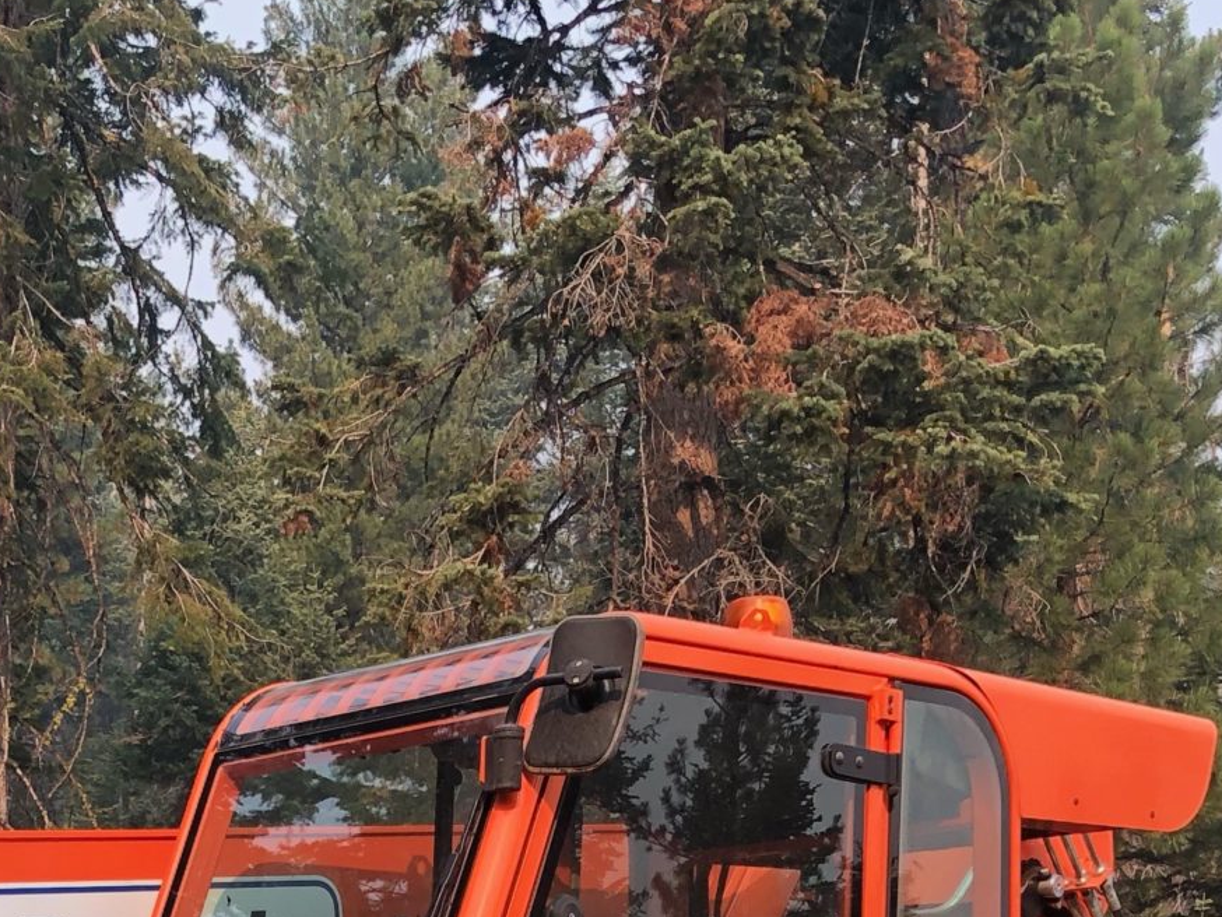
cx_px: 25
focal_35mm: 82
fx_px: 2896
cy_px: 1303
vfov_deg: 16.6
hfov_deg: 23.0
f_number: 1.8
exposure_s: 1/374
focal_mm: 4
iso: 20
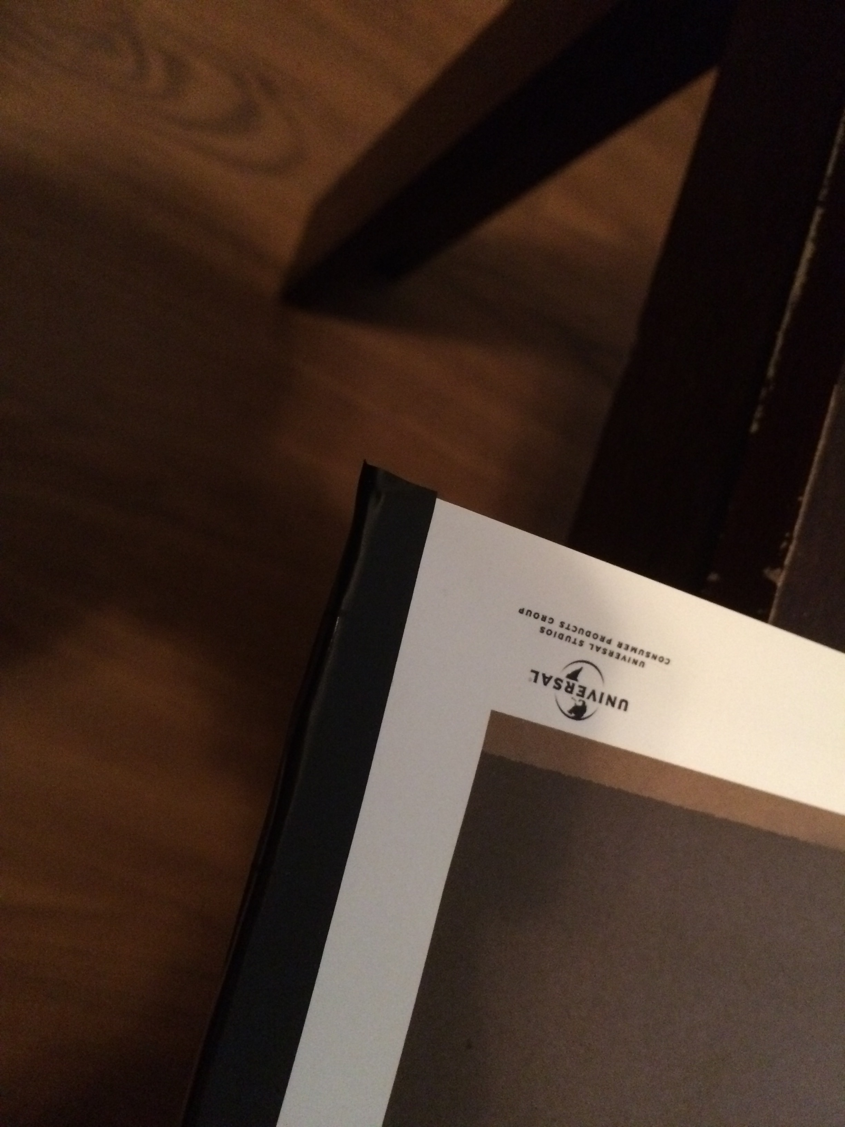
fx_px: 944
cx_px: 422
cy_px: 564
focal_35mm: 29
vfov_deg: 61.7
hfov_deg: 48.2
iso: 400
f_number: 2.2
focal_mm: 4.15
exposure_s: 1/15
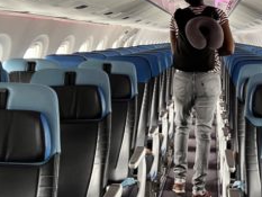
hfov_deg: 28.3
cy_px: 62
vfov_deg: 21.5
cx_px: 177
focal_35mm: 68
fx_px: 515
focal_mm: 5.7
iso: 250
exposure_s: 1/60
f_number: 1.5
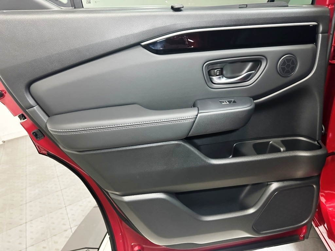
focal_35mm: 24
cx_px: 168
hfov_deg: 71.6
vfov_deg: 56.8
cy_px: 126
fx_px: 232
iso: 1000
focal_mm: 6.86
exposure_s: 1/40
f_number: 1.78
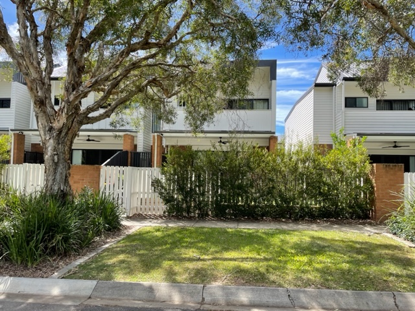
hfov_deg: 67.3
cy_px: 156
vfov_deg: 53.1
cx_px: 208
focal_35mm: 26
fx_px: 312
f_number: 1.6
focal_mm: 4.2
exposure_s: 1/979
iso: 32
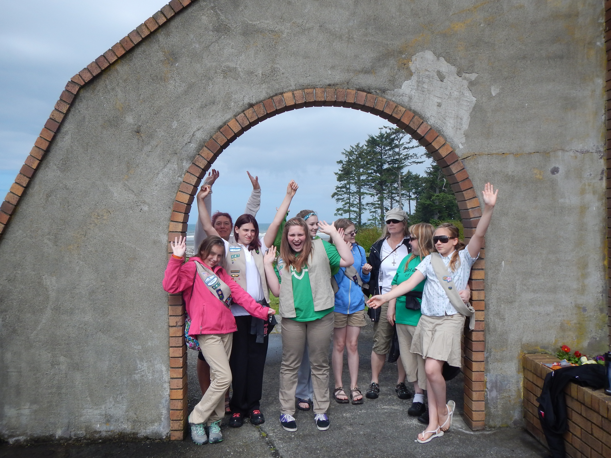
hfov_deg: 63.4
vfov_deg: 49.7
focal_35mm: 28
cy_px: 229
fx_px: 494
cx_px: 306
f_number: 3.9
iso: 125
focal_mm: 5
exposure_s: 1/1000
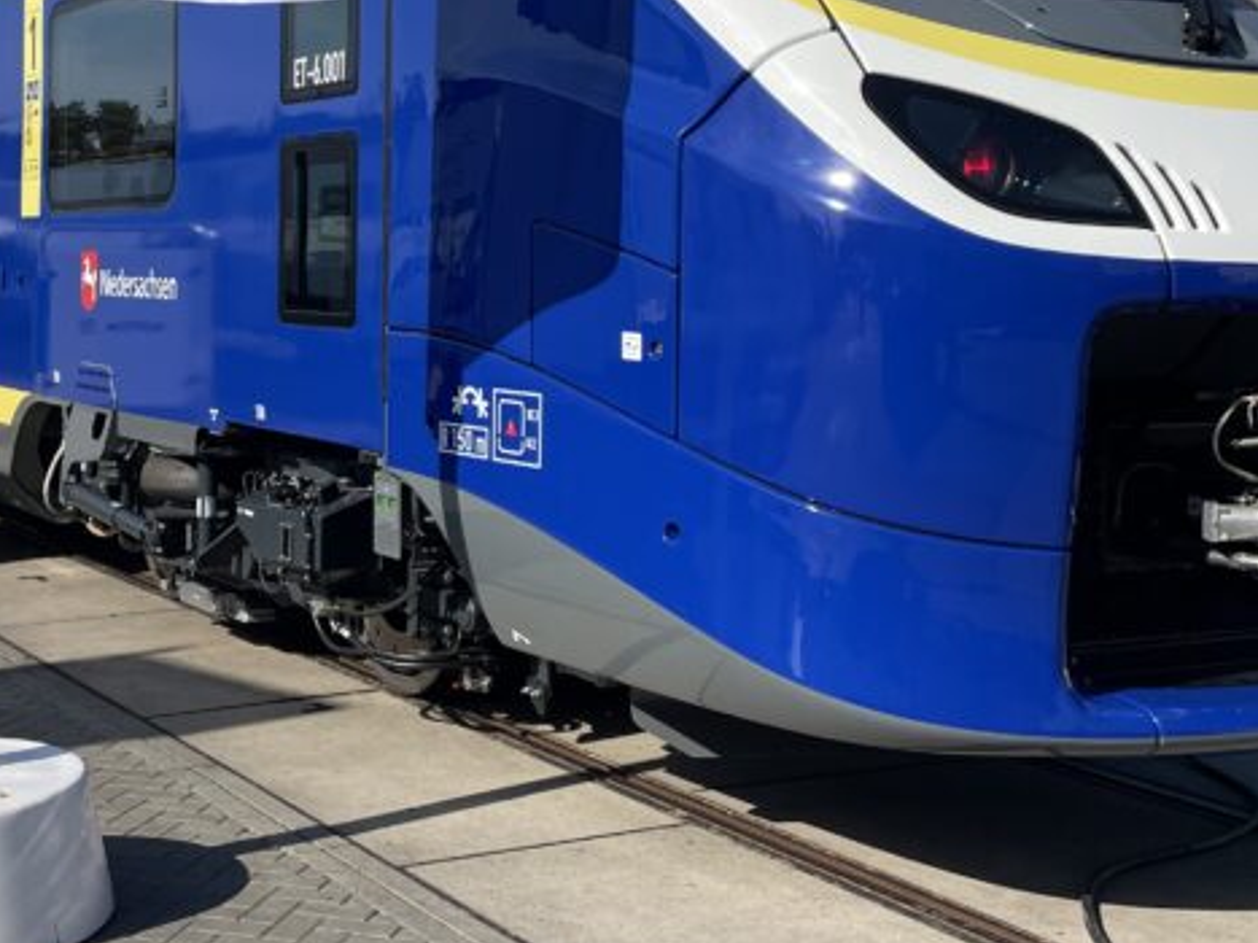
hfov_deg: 33.3
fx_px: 2071
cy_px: 191
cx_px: 361
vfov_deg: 25.2
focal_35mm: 57
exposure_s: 1/5051
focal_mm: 4.2
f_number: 1.6
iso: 32
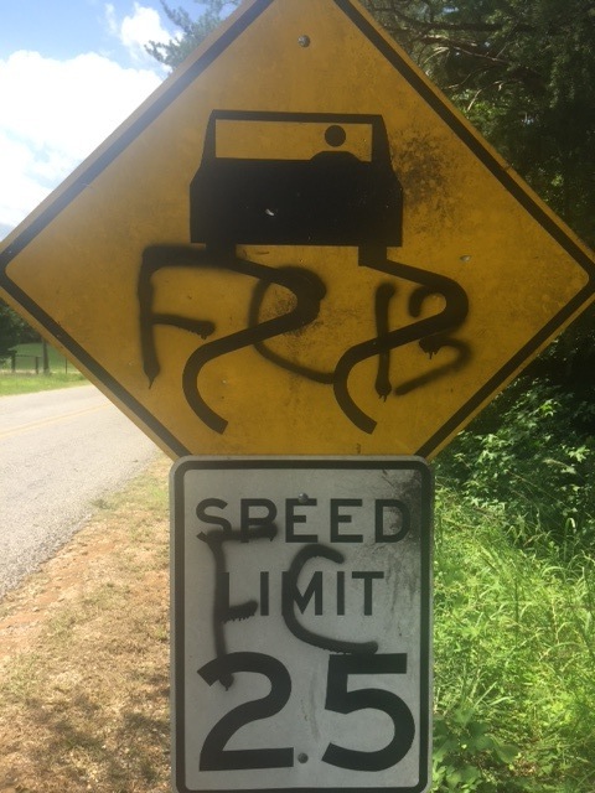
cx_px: 298
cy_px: 396
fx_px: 665
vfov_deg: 61.7
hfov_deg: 48.2
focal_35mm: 29
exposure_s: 1/989
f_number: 2.2
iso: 32
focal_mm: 4.15
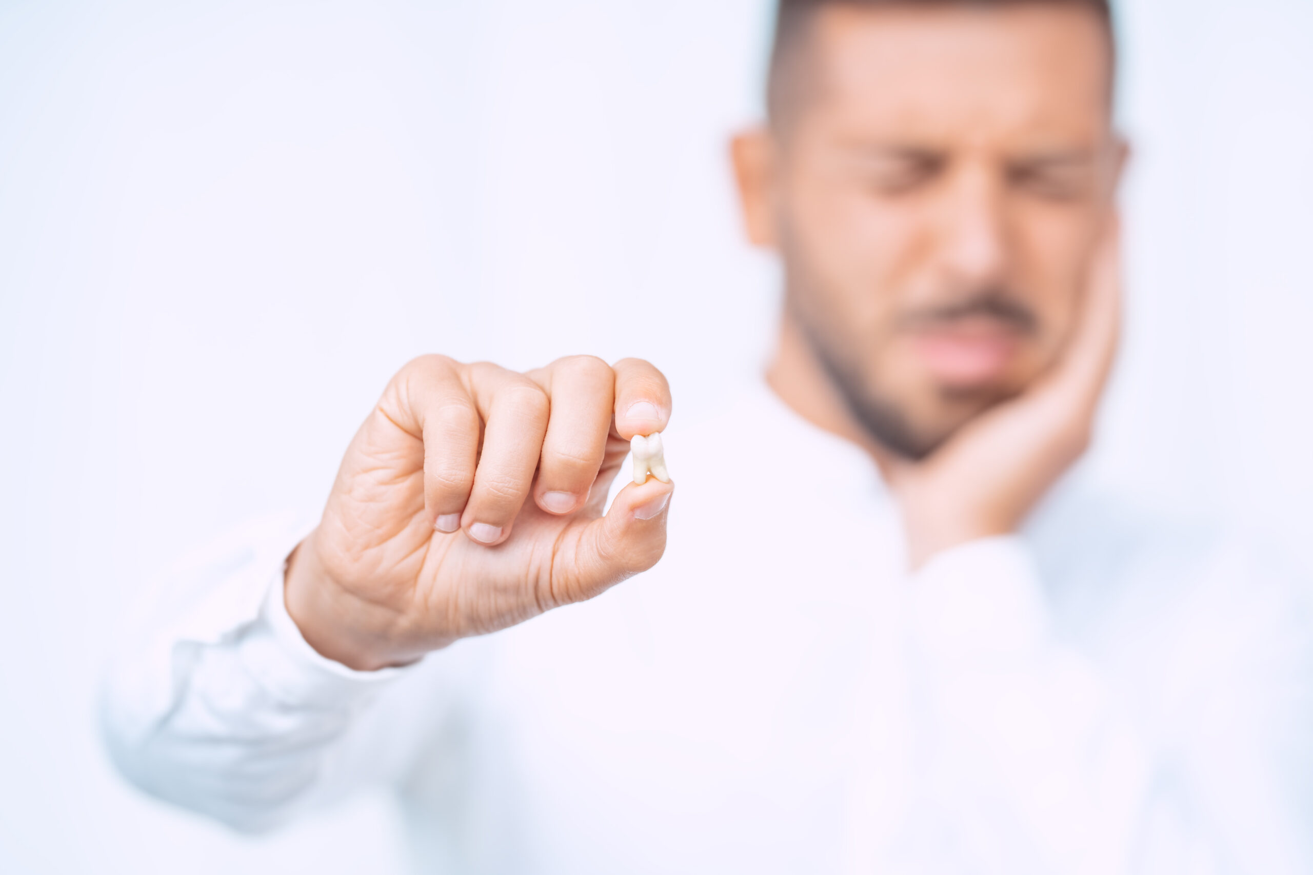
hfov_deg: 15.2
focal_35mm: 135
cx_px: 656
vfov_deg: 10.2
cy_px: 438
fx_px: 4924
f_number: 2.5
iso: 160
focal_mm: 135
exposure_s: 1/1250
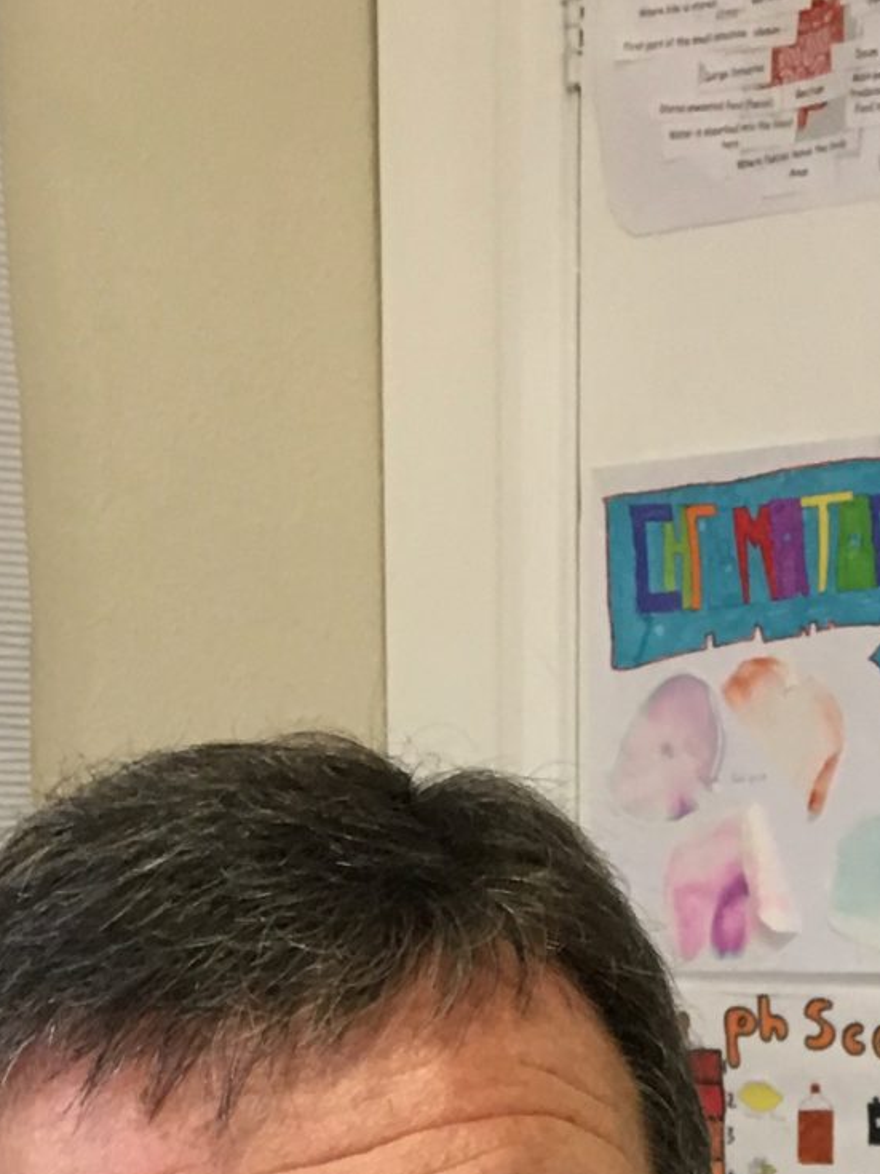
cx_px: 470
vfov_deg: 17.2
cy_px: 1862
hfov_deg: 14.6
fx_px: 3424
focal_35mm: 101
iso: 125
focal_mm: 4.15
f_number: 2.2
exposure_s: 1/33
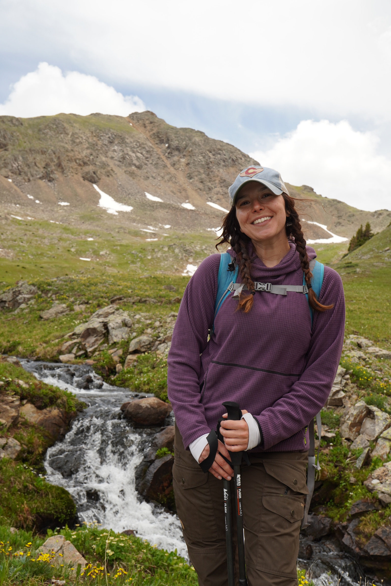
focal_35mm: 40
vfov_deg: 47.9
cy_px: 293
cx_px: 196
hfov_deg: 33.0
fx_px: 660
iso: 100
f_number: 5.6
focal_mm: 27
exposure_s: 1/160
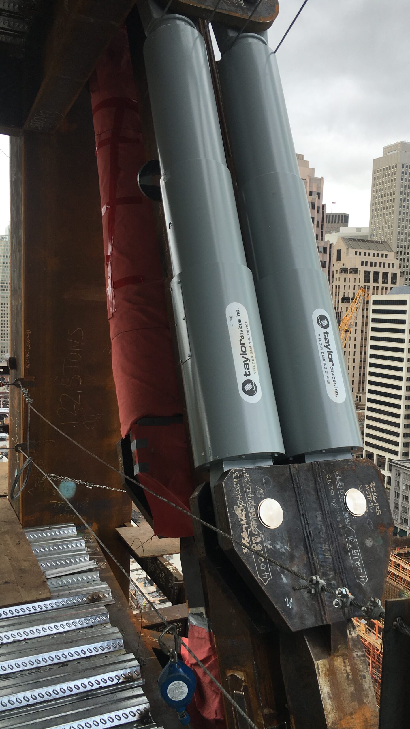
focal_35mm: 32
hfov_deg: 36.6
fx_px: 618
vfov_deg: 61.0
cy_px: 365
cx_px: 226
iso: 25
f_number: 2.2
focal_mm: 4.15
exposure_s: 1/434
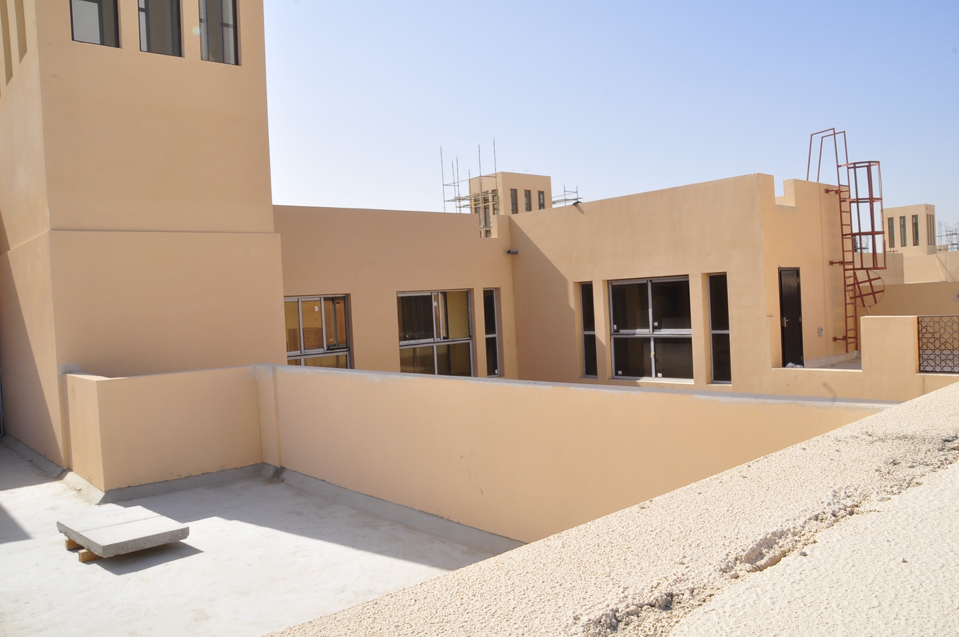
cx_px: 480
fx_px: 718
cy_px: 318
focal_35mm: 27
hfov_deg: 67.4
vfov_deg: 47.8
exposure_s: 1/80
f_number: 22
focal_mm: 18
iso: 250
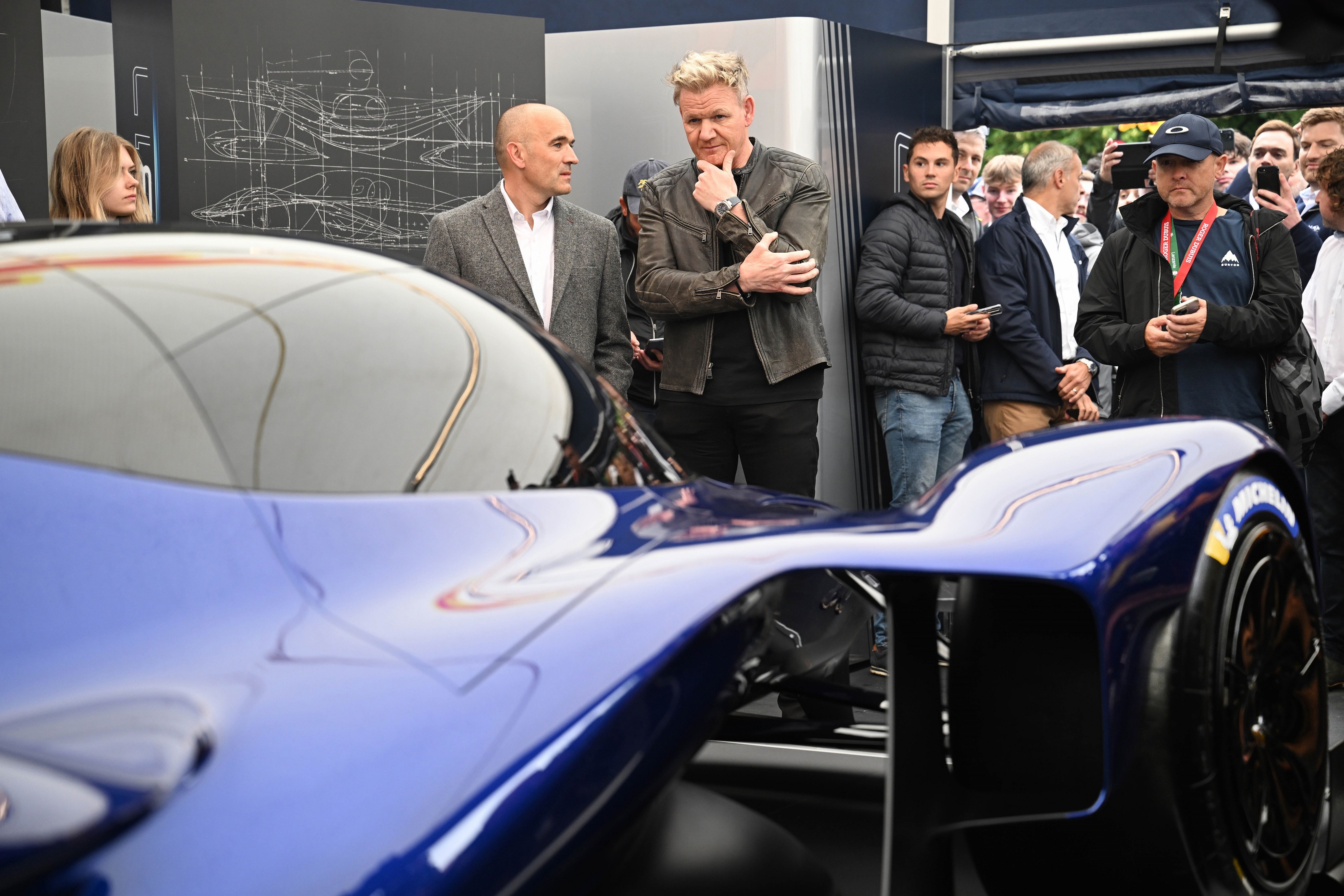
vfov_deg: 19.5
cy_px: 448
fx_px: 2613
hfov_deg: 28.8
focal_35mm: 70
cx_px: 672
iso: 1000
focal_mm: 70
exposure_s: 1/320
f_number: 4.5
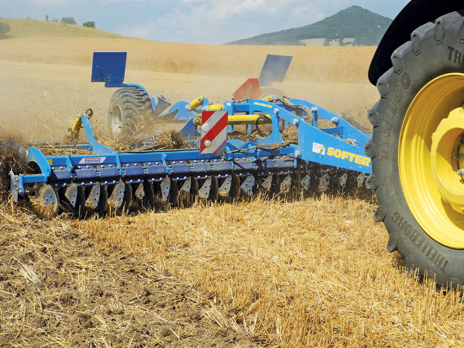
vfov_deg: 21.6
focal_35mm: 68
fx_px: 911
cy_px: 174
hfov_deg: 28.6
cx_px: 232
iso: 100
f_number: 5
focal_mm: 14.5
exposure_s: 1/891
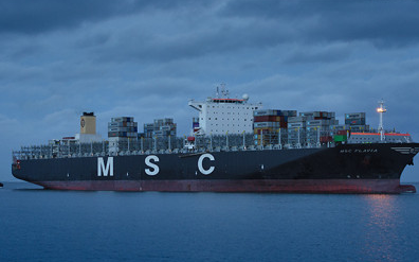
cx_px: 204
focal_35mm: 87
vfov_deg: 15.0
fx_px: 993
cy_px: 146
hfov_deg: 23.8
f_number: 8
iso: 320
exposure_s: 1/50
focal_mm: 50
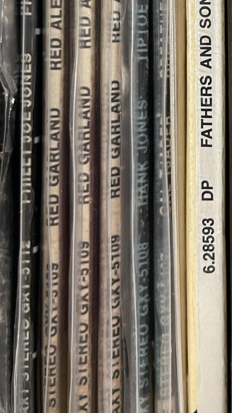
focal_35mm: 68
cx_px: 383
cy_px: 30
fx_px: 744
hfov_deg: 15.8
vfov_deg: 29.5
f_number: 1.6
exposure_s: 1/60
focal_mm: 5.1
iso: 200
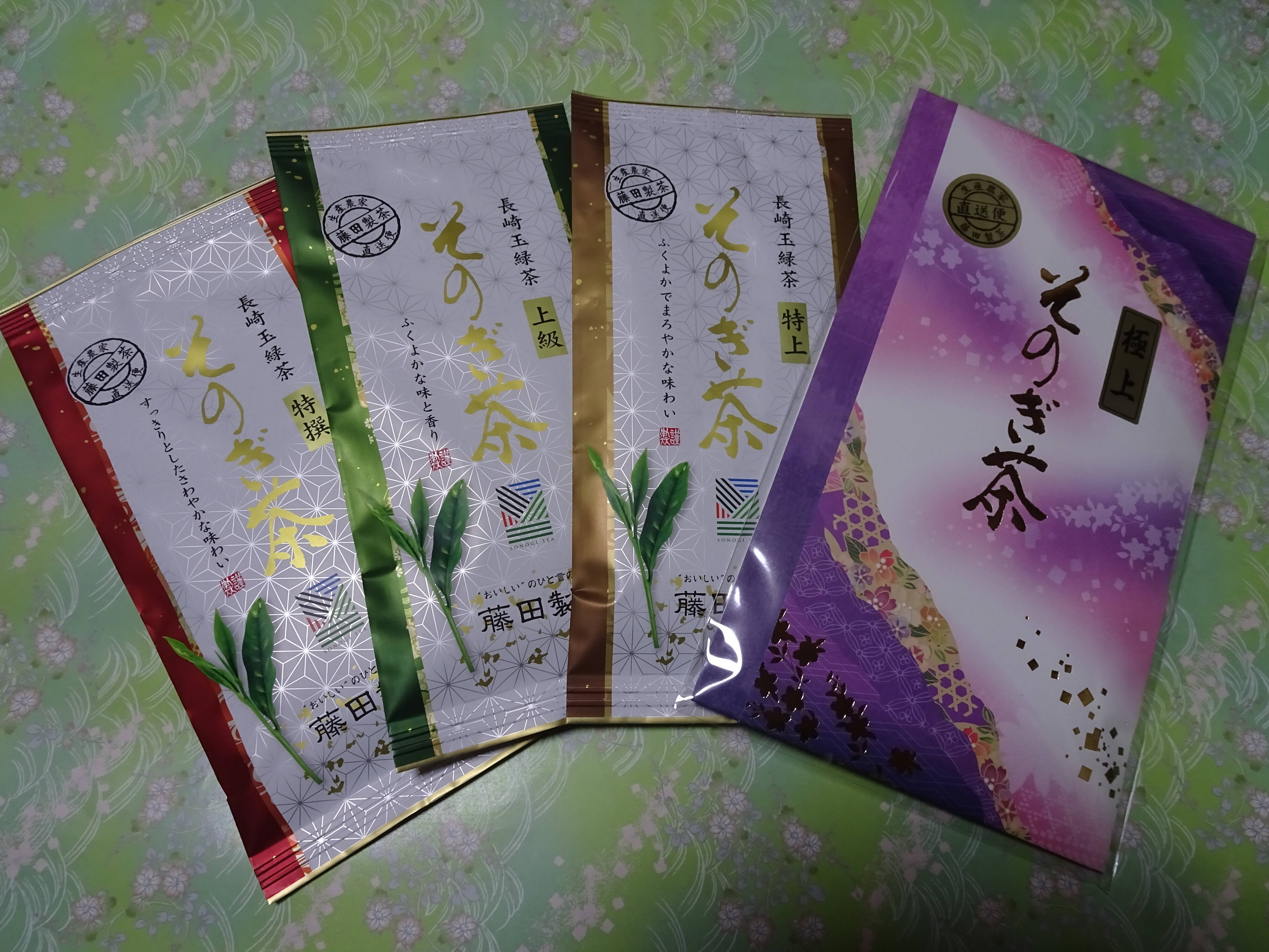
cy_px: 476
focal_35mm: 24
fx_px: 880
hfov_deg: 71.6
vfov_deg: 56.8
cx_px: 634
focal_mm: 4.1
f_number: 3.5
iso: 400
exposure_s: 1/30
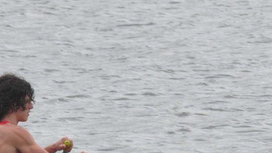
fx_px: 6442
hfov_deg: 2.4
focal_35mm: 893
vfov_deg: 1.4
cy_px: 170
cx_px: -183
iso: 800
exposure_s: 1/1250
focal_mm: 150
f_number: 9
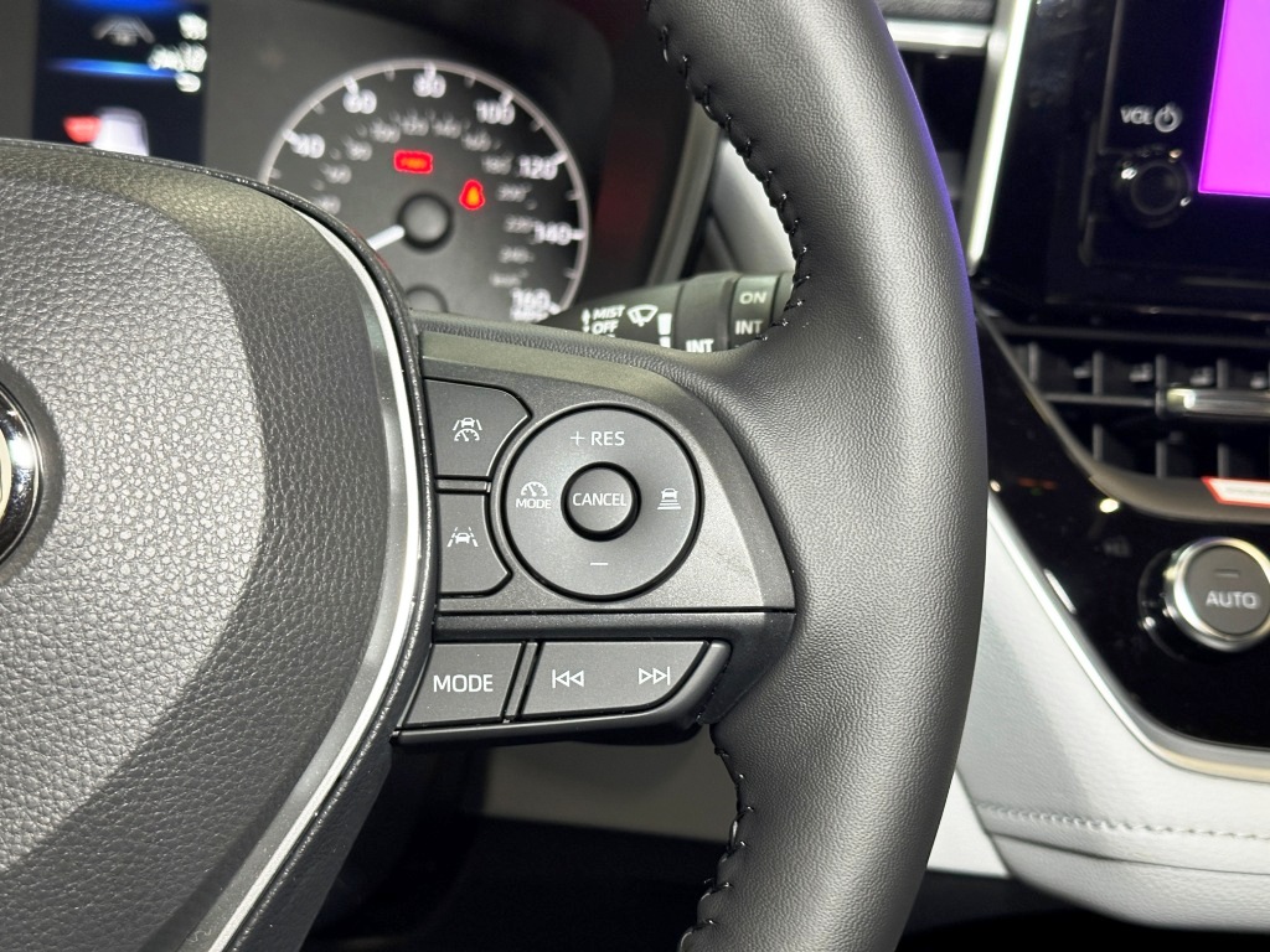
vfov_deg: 30.3
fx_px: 1761
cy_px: 476
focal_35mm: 48
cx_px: 635
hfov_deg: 39.7
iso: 400
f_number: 1.78
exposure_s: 1/40
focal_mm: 6.86
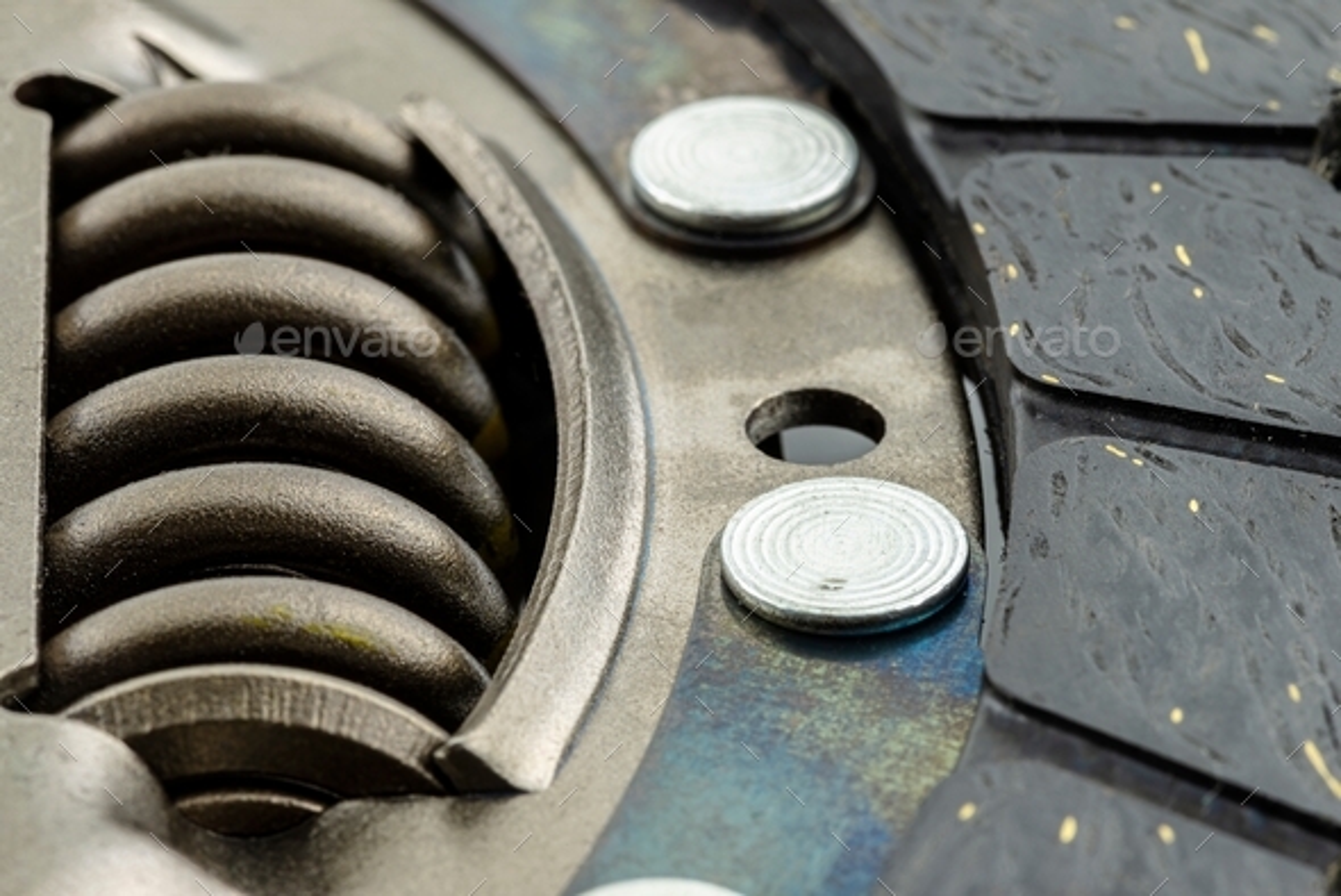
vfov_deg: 13.7
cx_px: 670
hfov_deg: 20.4
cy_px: 448
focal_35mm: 100
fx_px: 3727
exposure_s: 2.5
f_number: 32
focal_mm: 100
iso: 50
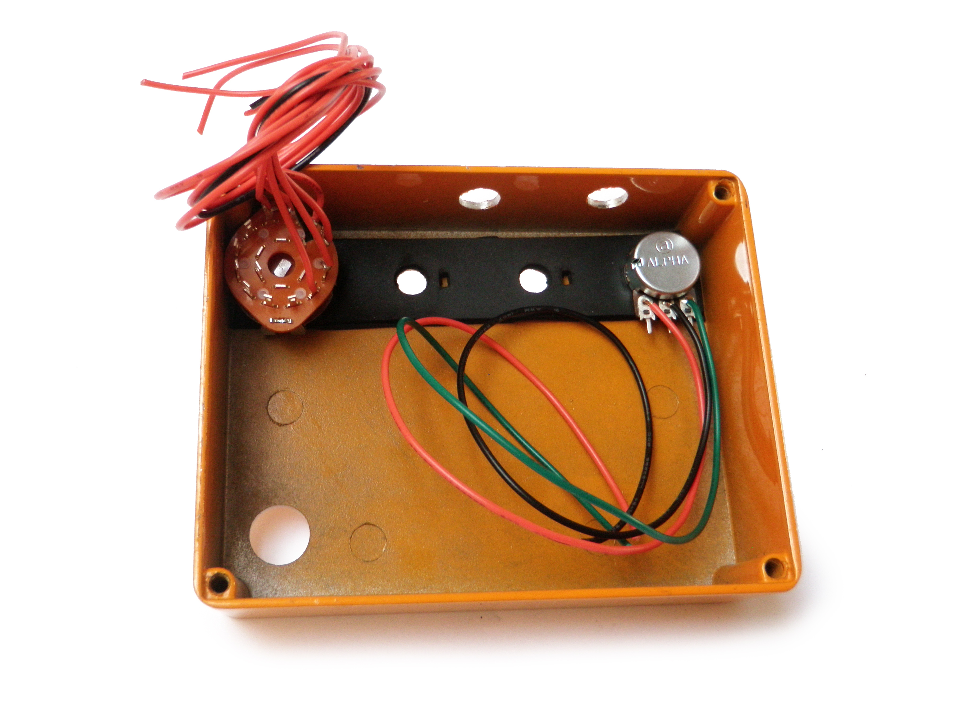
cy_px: 362
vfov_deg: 39.7
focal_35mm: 36
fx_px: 1004
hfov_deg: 51.4
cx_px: 482
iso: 200
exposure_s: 1/30
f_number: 4.1
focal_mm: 6.53
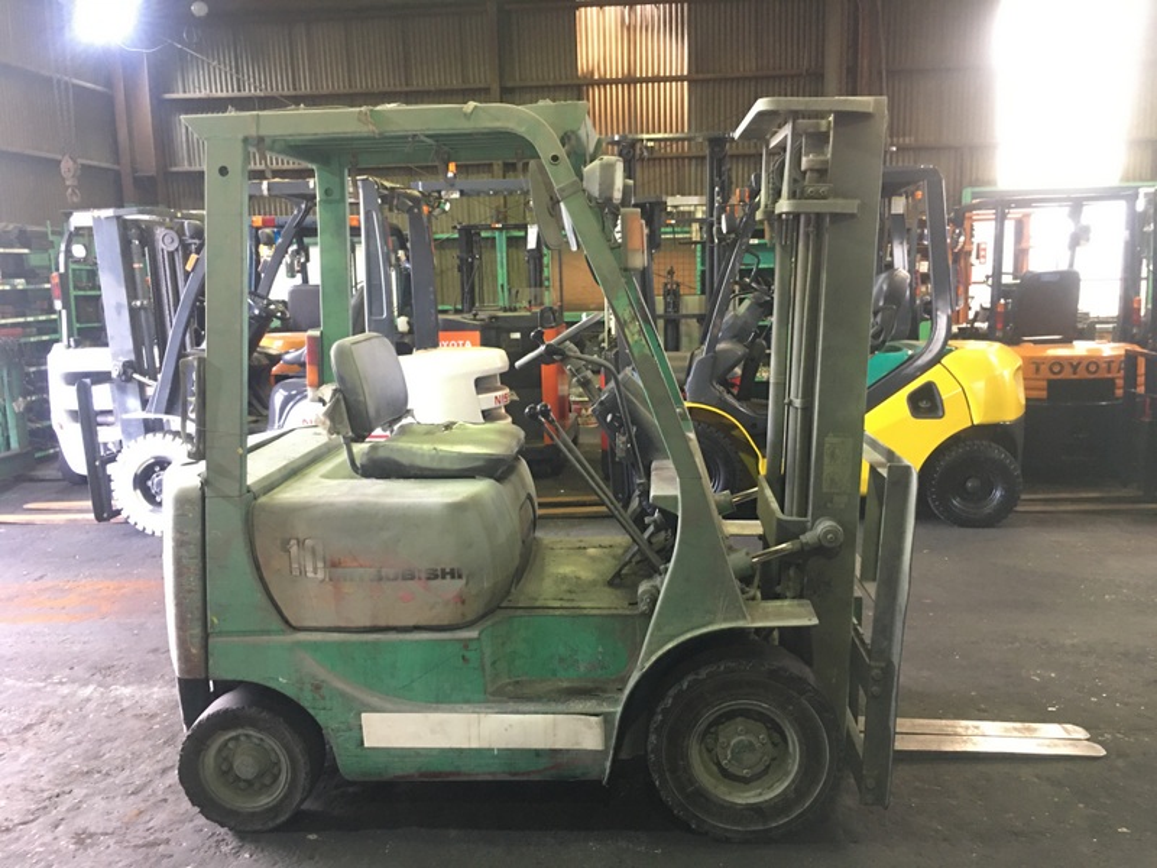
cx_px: 578
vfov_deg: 48.2
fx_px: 969
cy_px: 434
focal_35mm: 29
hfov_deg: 61.7
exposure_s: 1/15
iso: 100
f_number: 2.2
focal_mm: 4.15
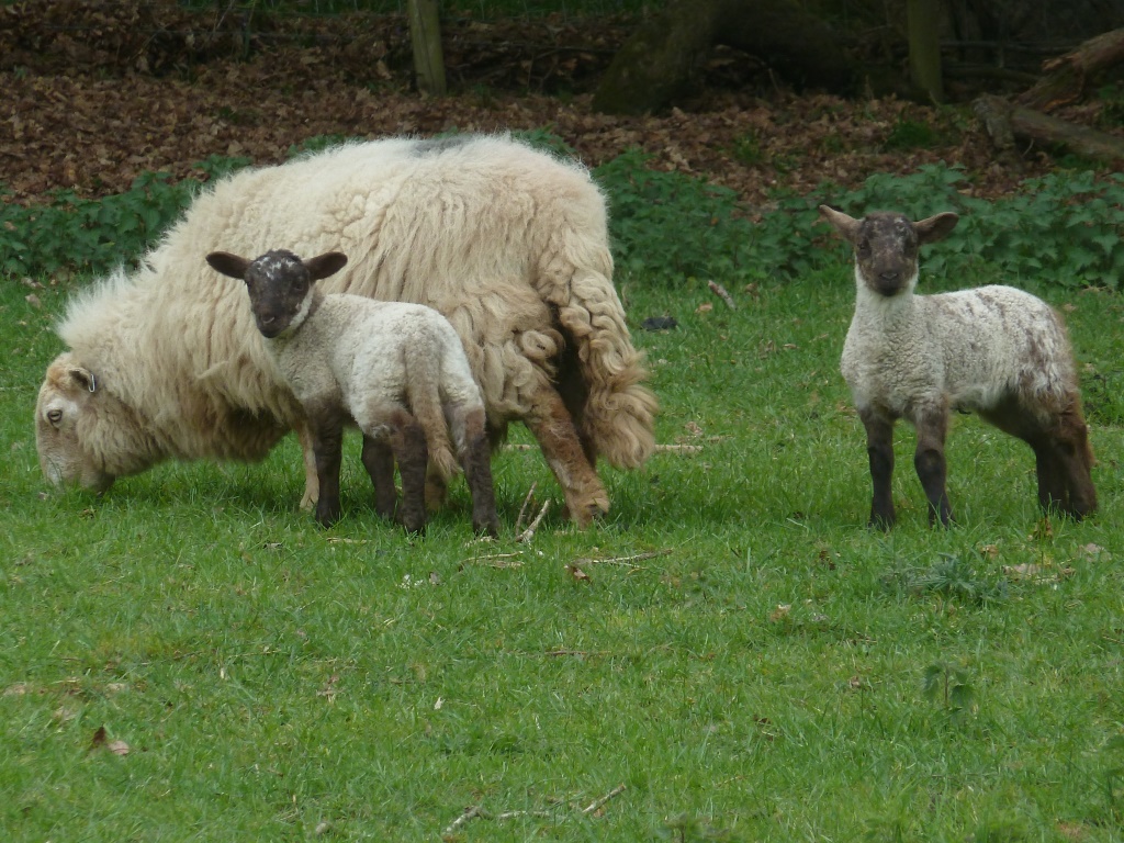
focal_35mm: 399
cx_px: 562
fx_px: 12956
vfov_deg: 3.7
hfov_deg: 5.0
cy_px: 422
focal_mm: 49.2
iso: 160
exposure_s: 1/125
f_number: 4.9
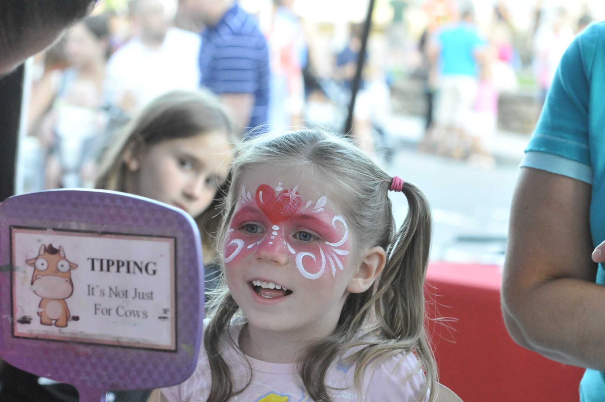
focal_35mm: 120
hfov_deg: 17.1
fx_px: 2014
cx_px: 302
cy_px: 201
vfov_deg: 11.4
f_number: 6.3
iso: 2500
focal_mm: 80
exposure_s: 1/160
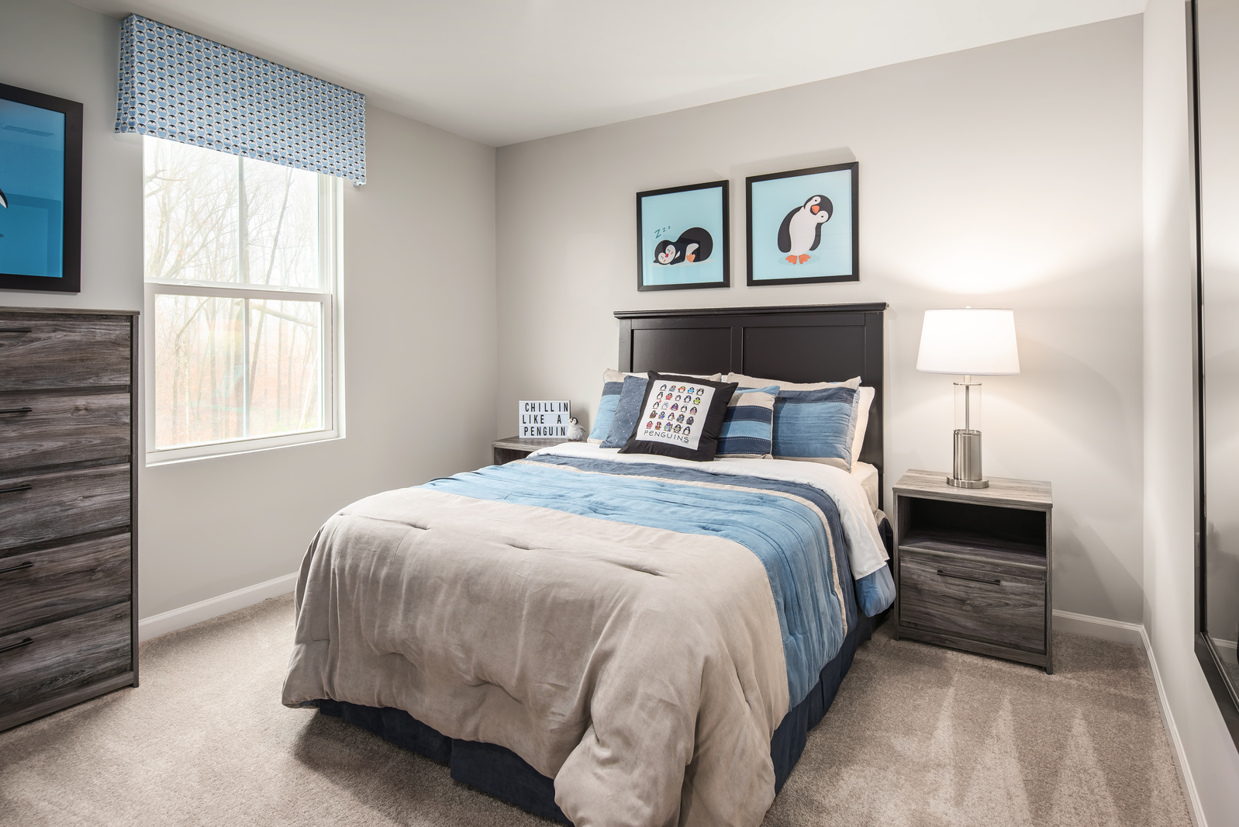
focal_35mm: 19
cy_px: 414
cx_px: 620
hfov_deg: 86.9
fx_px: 654
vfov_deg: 64.6
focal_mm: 19
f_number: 8
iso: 200
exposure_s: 1/25
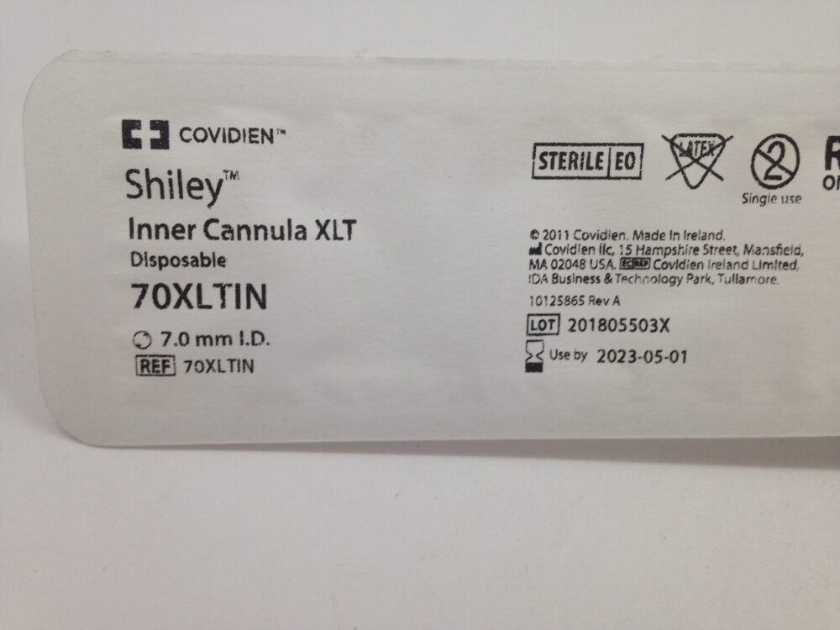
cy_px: 315
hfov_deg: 55.4
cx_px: 420
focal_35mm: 33
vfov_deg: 42.9
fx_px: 801
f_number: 2.4
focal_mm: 4.12
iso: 50
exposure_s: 1/60
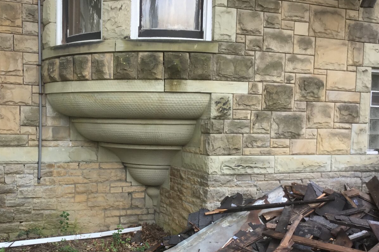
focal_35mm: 43
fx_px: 453
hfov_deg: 45.0
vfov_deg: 31.1
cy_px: 151
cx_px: 137
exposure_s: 1/120
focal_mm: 3.3
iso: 32
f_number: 2.4
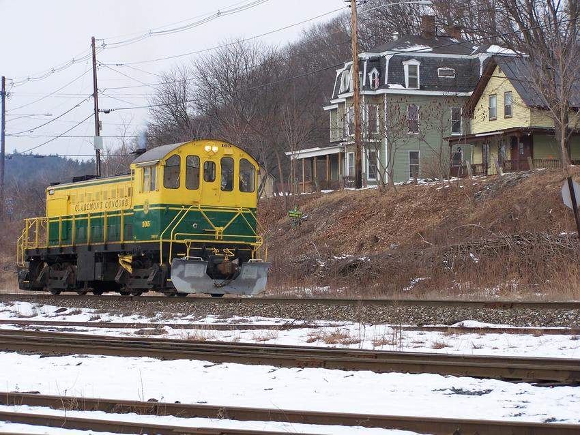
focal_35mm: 105
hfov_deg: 18.7
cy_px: 218
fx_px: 1760
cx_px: 290
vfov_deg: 14.1
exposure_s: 1/400
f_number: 3.2
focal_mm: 17.5
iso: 80
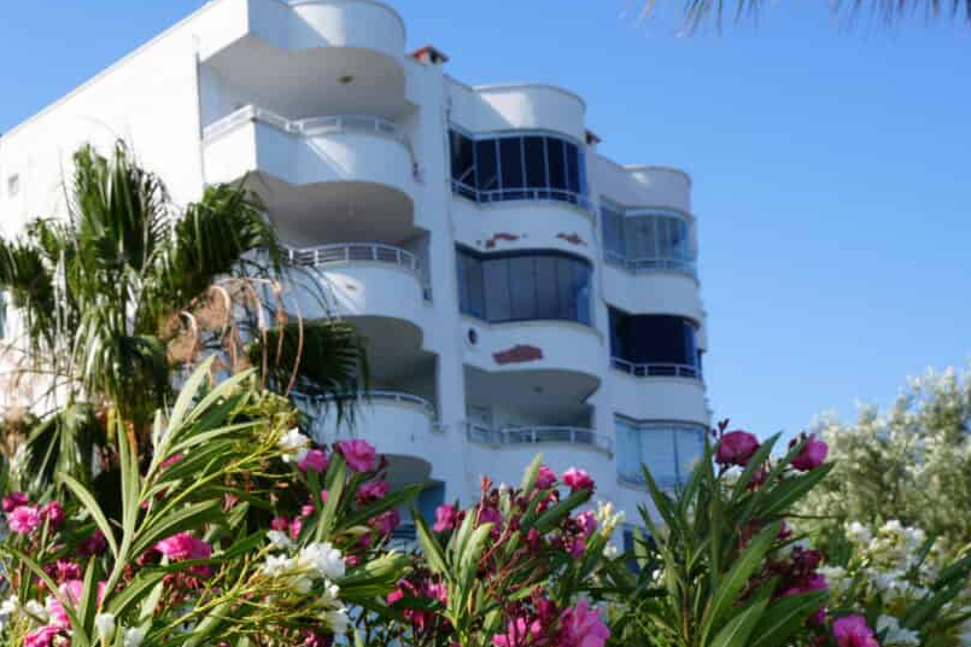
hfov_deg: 33.3
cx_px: 57
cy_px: 774
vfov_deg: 22.3
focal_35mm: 56
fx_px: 1510
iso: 100
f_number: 9
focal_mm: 22
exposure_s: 1/125
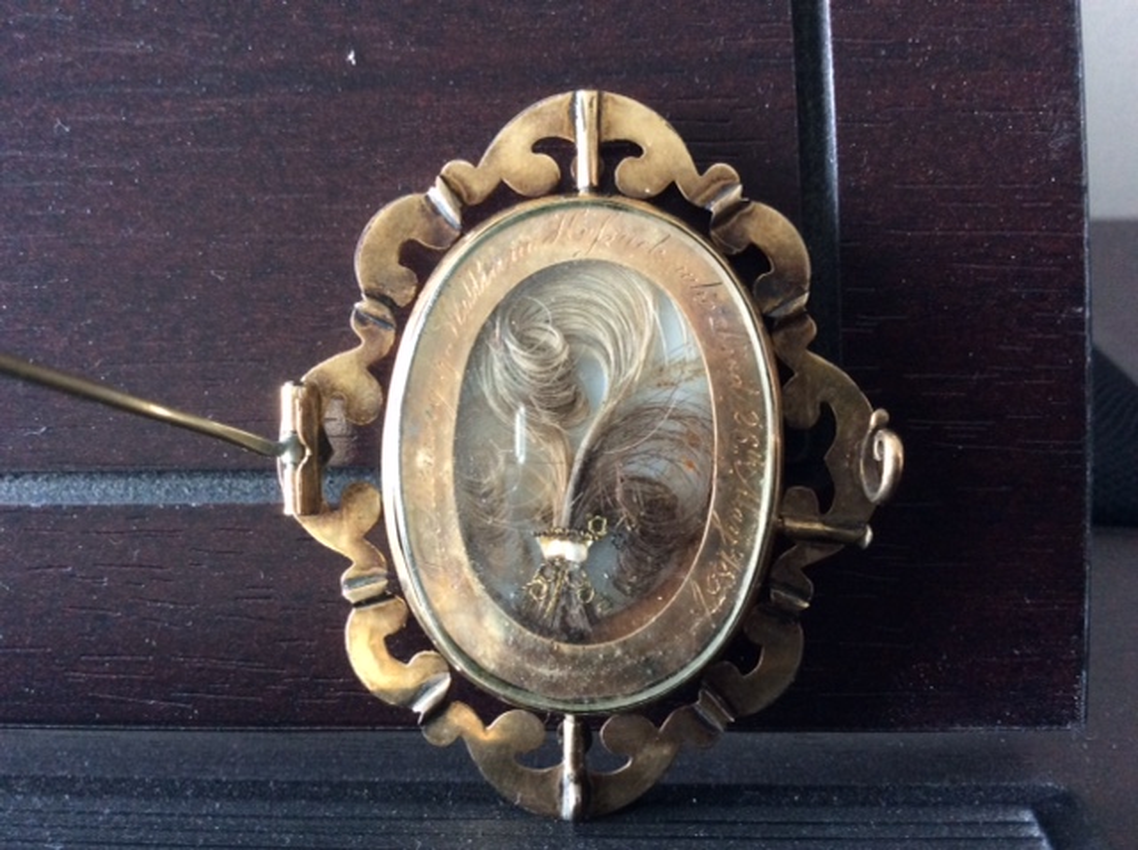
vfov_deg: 44.1
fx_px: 1050
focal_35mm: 32
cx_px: 569
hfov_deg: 56.9
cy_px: 425
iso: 250
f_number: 2.4
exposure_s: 1/24
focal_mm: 3.3
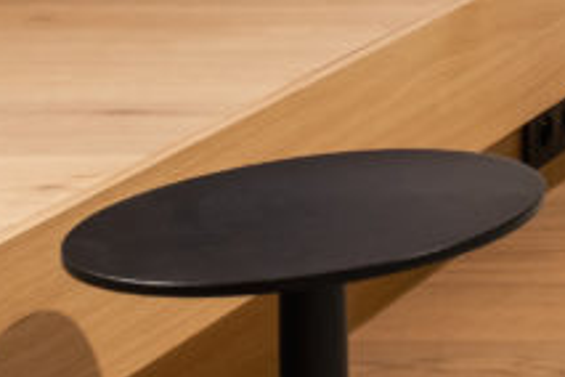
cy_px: -661
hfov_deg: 9.5
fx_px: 2715
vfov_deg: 7.2
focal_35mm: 173
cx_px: 1642
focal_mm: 16
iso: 160
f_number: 8
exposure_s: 1/1.43
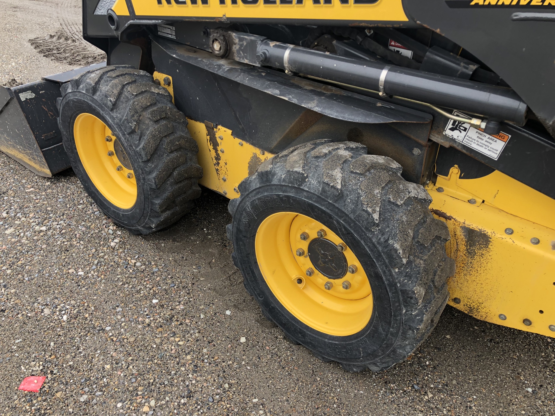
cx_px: 278
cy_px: 208
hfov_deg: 63.4
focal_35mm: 28
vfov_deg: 49.7
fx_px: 449
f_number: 1.8
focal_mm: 3.99
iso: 20
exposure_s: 1/156
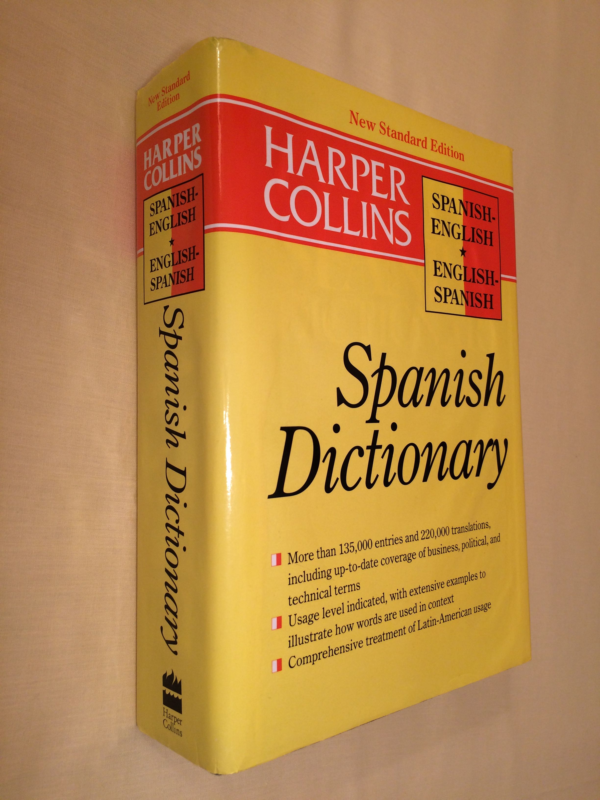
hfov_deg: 48.2
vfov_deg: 61.7
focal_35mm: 29
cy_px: 400
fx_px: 670
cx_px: 300
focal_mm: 4.15
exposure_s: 1/60
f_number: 2.2
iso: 50
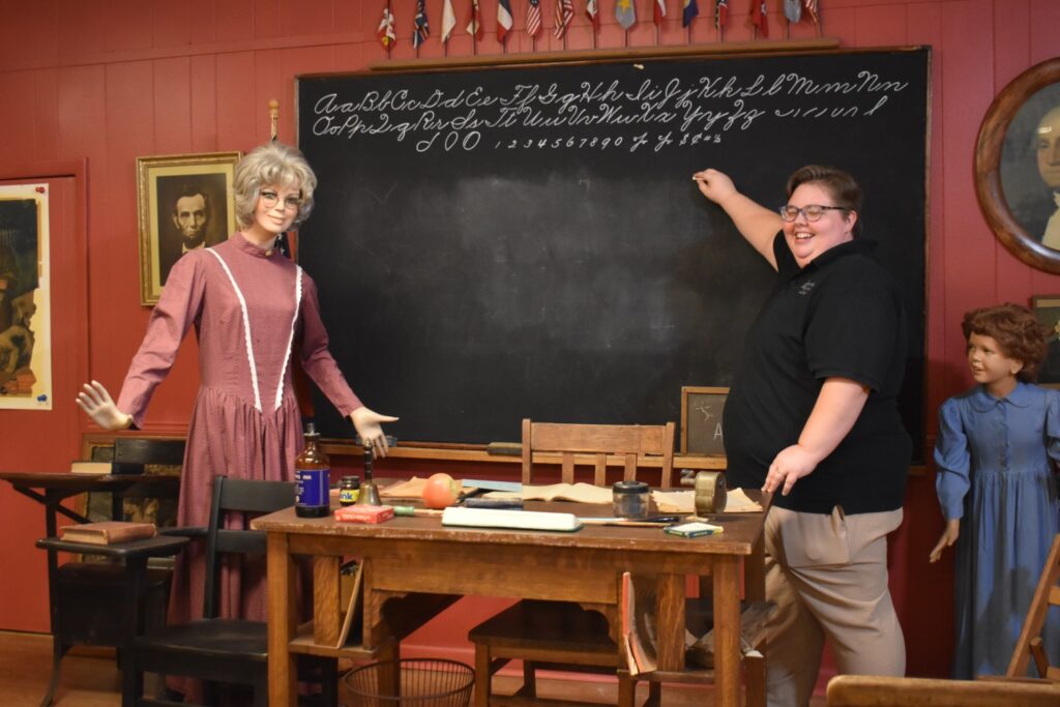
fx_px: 1193
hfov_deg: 47.9
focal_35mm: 40
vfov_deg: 33.0
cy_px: 354
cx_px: 530
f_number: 4
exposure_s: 1/60
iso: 2500
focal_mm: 27
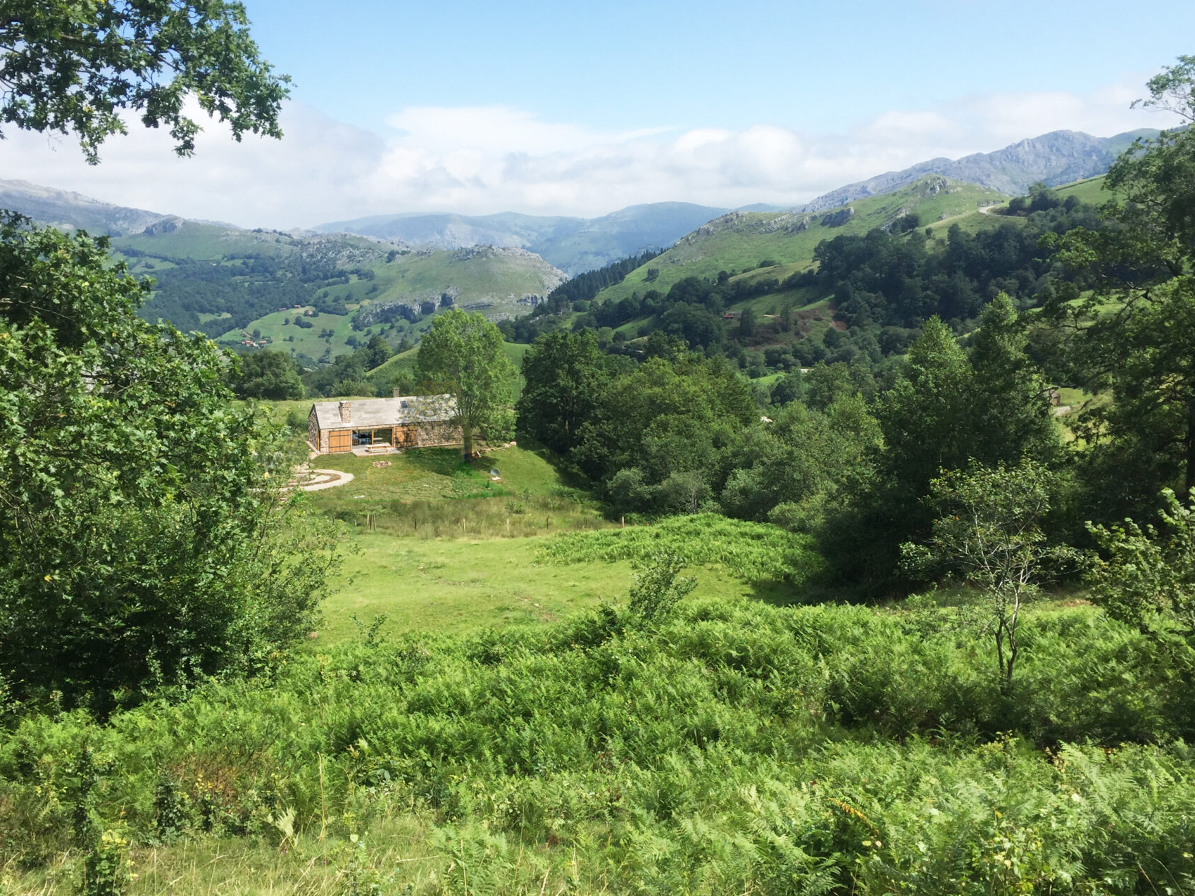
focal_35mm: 35
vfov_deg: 40.7
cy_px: 460
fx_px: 1208
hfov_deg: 52.6
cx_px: 594
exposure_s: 1/2475
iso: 32
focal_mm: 4.15
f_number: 2.2
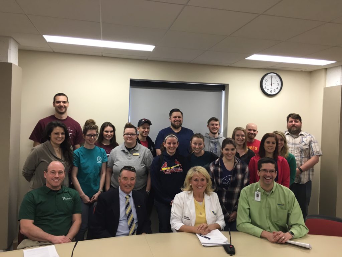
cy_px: 128
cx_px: 171
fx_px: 287
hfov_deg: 61.7
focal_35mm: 29
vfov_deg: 48.2
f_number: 2.2
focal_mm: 4.15
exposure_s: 1/30
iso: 64
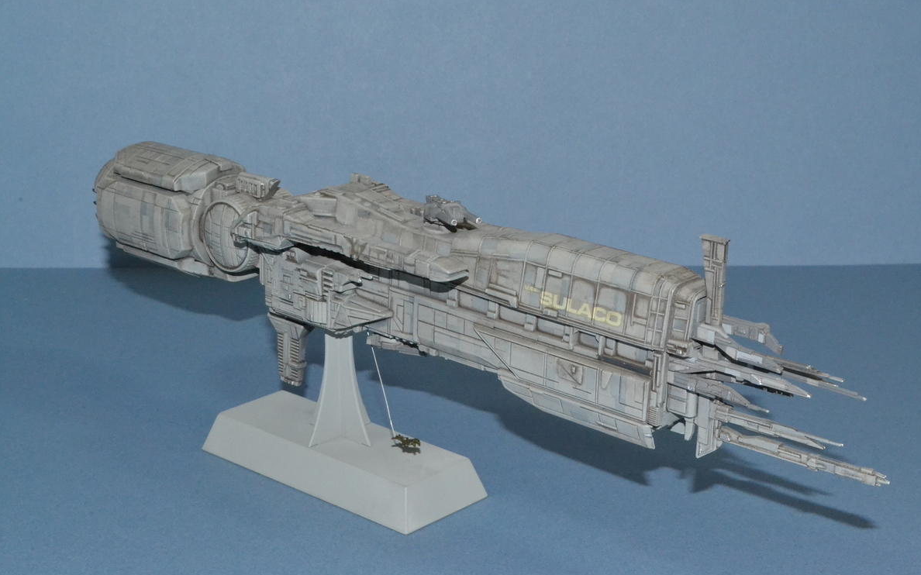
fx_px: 1745
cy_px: 270
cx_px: 464
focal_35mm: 70
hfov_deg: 29.6
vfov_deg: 18.7
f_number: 22
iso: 3200
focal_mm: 45
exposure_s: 1/60
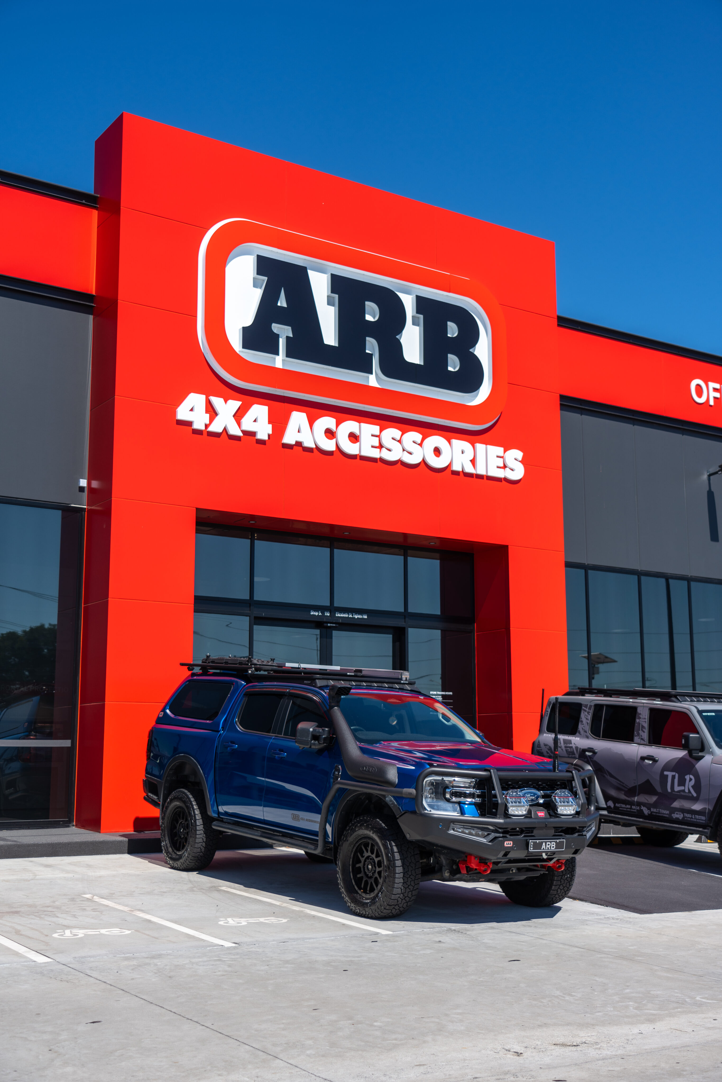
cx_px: 361
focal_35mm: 41
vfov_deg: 47.4
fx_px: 1233
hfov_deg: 32.6
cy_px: 541
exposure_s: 1/1000
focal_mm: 41
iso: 50
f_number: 4
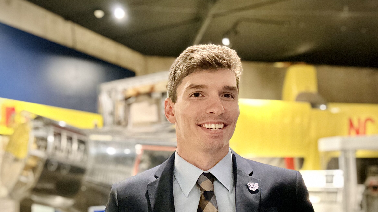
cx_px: 189
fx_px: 361
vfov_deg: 32.4
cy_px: 149
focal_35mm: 36
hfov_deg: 55.3
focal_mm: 2.69
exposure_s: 1/17
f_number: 1.9
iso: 640
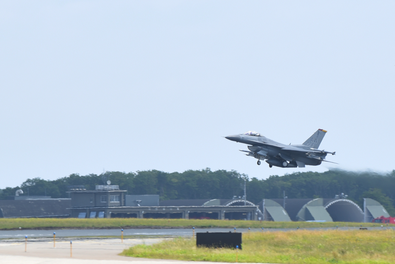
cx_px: 198
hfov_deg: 10.3
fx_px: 2195
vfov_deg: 6.9
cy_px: 132
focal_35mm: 200
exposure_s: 1/400
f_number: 5
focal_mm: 200
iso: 100
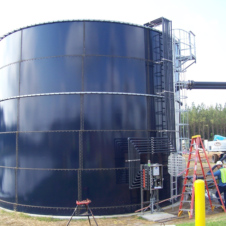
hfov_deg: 40.9
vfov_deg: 40.9
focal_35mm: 41
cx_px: 118
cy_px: 115
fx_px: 303
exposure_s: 1/350
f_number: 2.7
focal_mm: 5.6
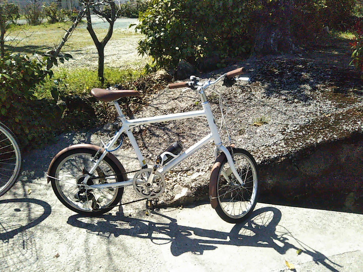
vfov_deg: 46.8
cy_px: 136
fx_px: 315
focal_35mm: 30
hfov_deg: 60.0
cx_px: 182
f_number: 2.2
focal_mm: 4
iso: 800
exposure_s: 1/10415
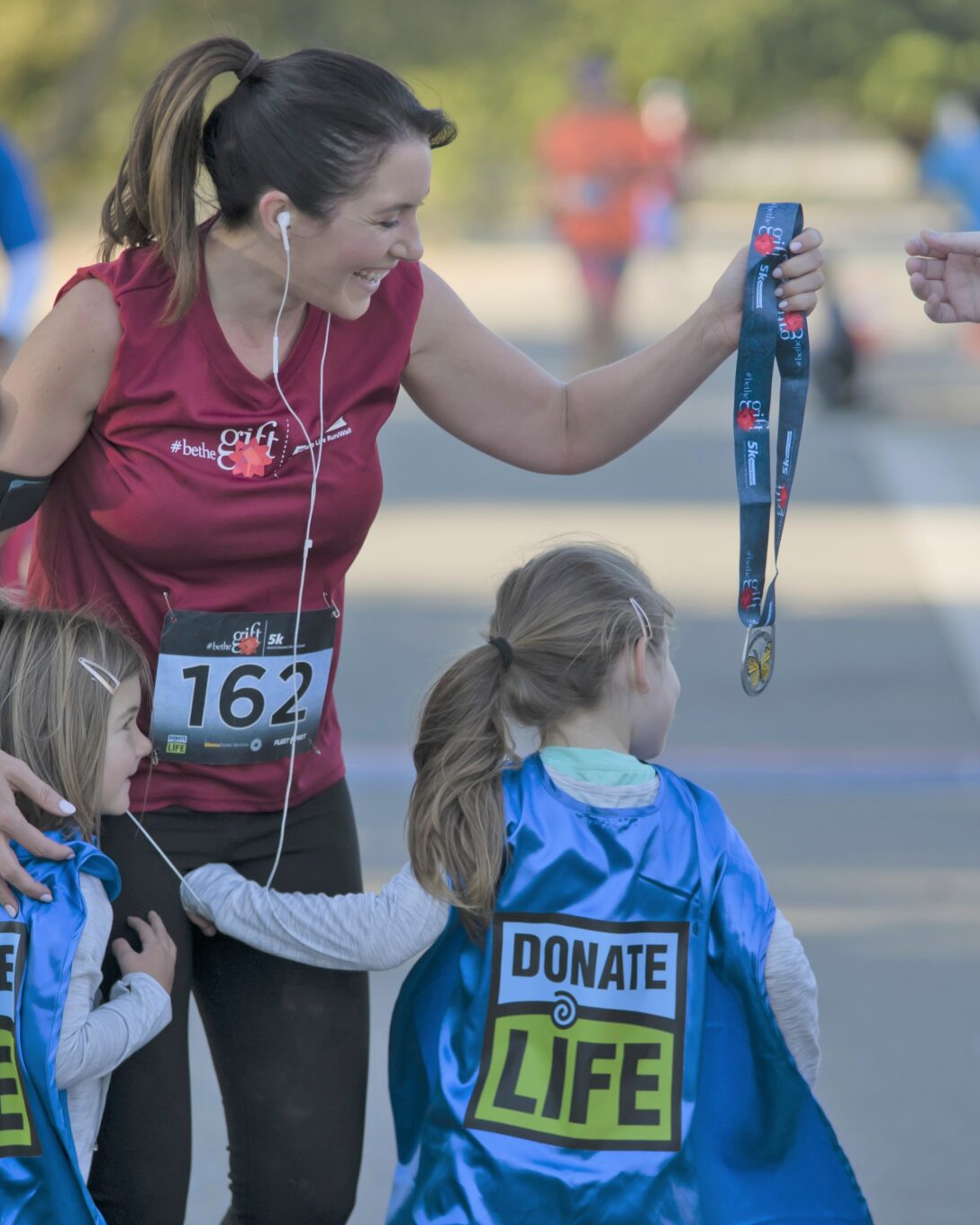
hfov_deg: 7.8
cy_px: 612
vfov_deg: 9.8
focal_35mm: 198
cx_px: 576
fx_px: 7179
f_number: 2.8
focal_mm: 140
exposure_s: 1/1000
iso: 400
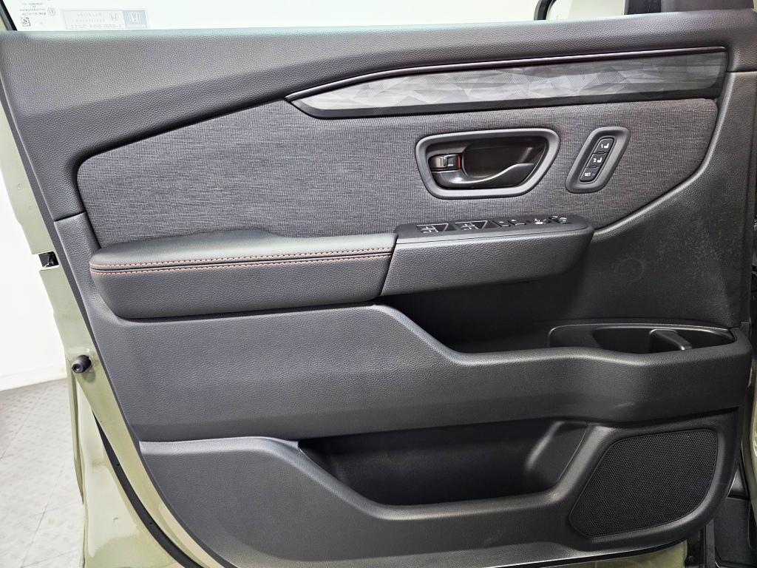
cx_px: 378
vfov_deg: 58.9
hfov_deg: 73.9
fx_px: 503
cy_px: 284
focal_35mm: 23
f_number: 1.7
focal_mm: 6.3
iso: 800
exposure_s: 1/24
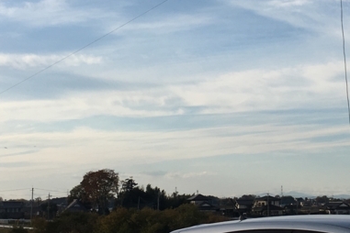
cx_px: 264
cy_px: 42
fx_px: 787
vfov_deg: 16.7
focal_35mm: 81
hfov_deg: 24.8
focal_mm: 4.15
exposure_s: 1/1972
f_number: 2.2
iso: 25
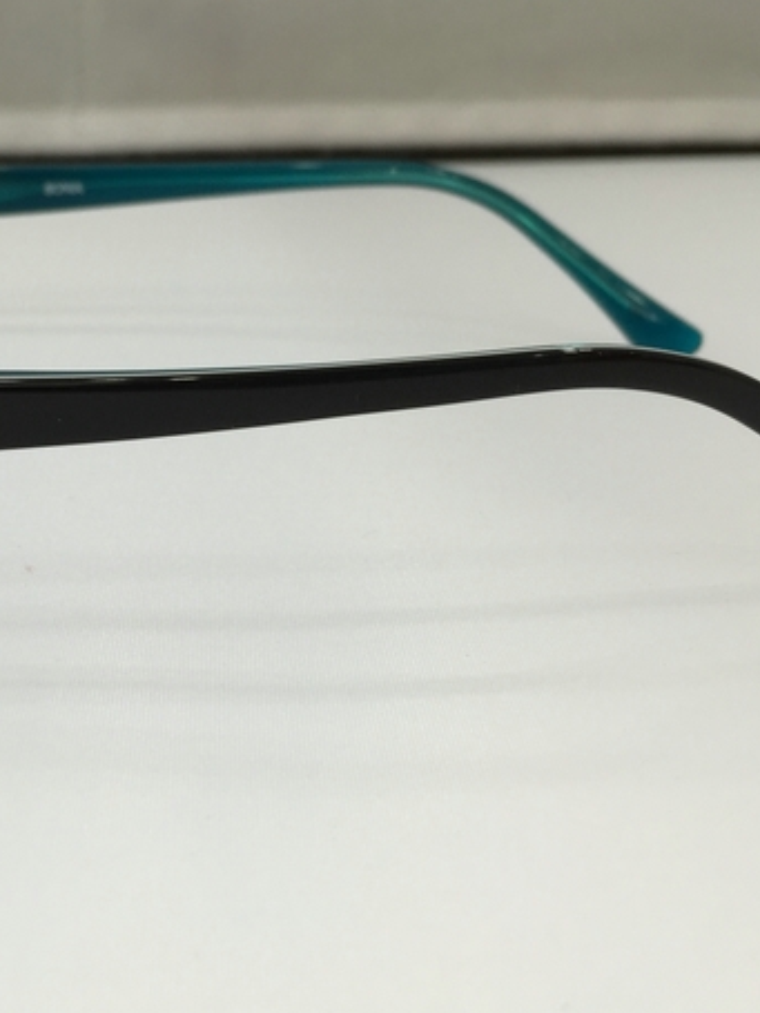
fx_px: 1494
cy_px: 465
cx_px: 140
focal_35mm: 51
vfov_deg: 37.5
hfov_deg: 27.9
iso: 32
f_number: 2.2
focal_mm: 4.15
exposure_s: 1/50
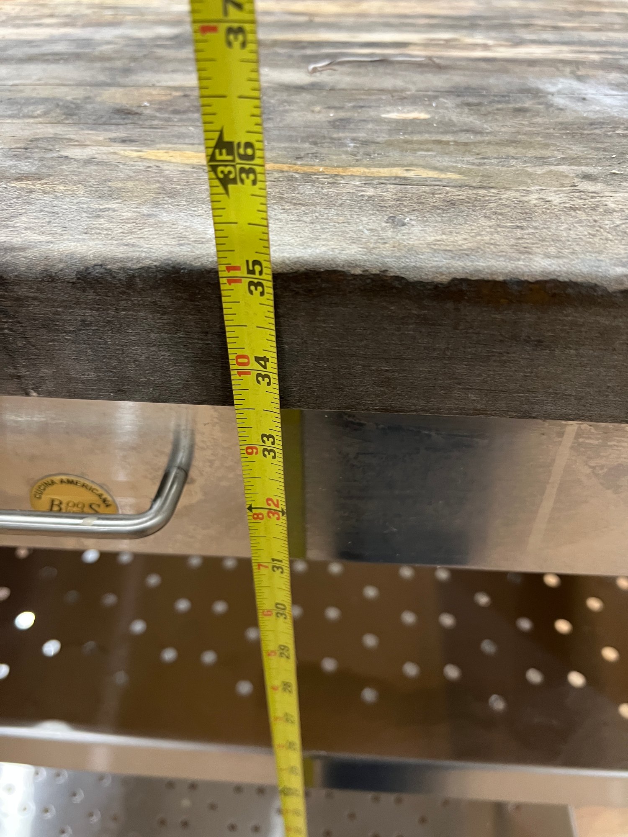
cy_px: 418
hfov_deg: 53.1
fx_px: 629
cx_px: 314
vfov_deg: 67.3
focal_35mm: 26
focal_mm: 5.7
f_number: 1.5
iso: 320
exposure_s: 1/60
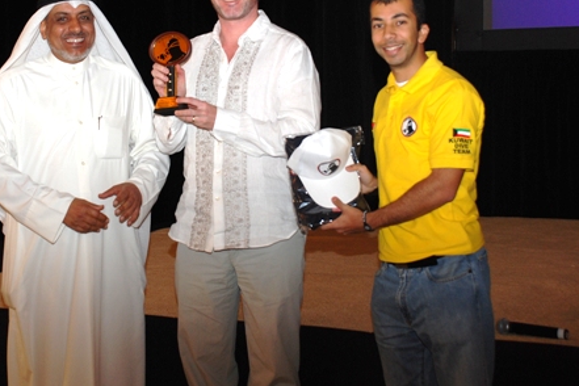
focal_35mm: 83
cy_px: 109
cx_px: 243
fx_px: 1335
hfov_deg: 24.4
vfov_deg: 16.4
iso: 200
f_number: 4.5
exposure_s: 1/60
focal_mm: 38
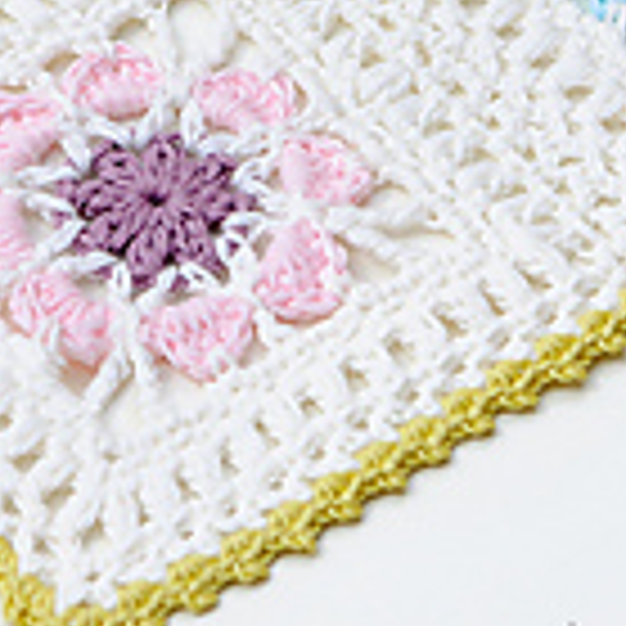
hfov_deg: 6.3
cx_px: 110
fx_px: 5647
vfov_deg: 6.3
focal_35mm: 276
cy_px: -360
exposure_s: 1/640
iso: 100
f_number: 6.3
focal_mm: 60
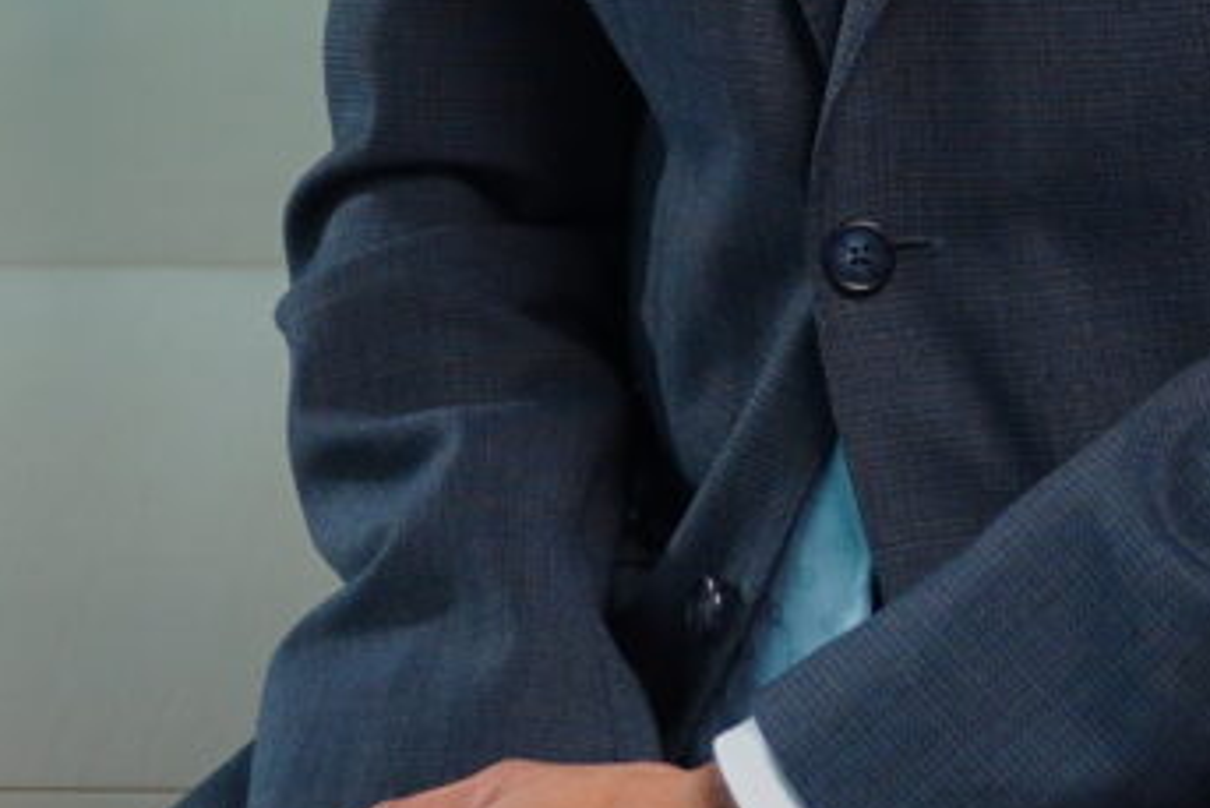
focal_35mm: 235
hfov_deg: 8.7
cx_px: 1009
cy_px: -131
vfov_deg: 5.8
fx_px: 7902
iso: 100
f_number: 2.8
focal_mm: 28
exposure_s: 1/640
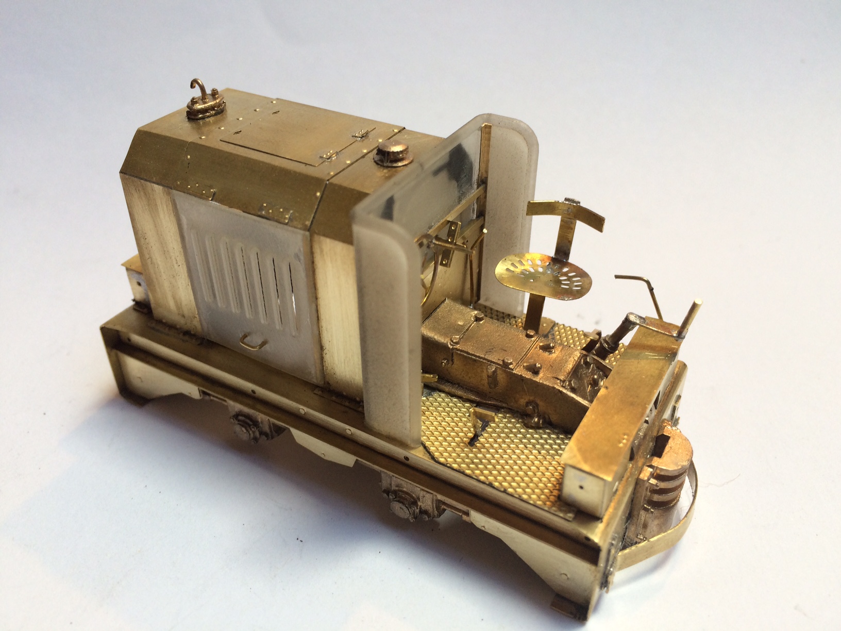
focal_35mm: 29
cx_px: 420
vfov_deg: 48.2
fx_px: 705
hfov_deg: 61.7
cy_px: 316
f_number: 2.2
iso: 64
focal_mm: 4.15
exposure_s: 1/100
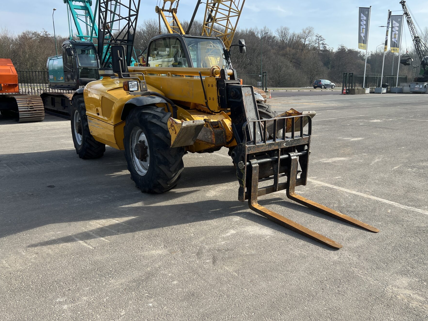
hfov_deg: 59.9
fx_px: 371
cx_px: 225
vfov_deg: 46.8
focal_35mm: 30
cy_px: 153
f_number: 1.5
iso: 50
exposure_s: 1/1669
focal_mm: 5.7
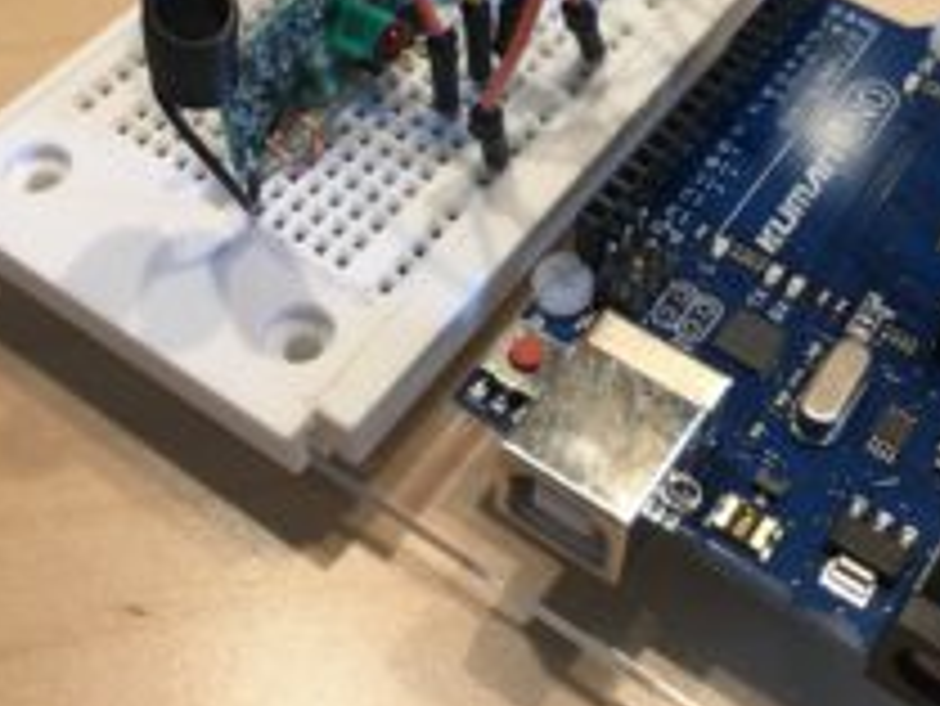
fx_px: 1359
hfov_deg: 38.0
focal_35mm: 50
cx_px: 558
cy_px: 211
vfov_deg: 28.9
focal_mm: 4.15
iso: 100
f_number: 2.2
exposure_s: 1/33
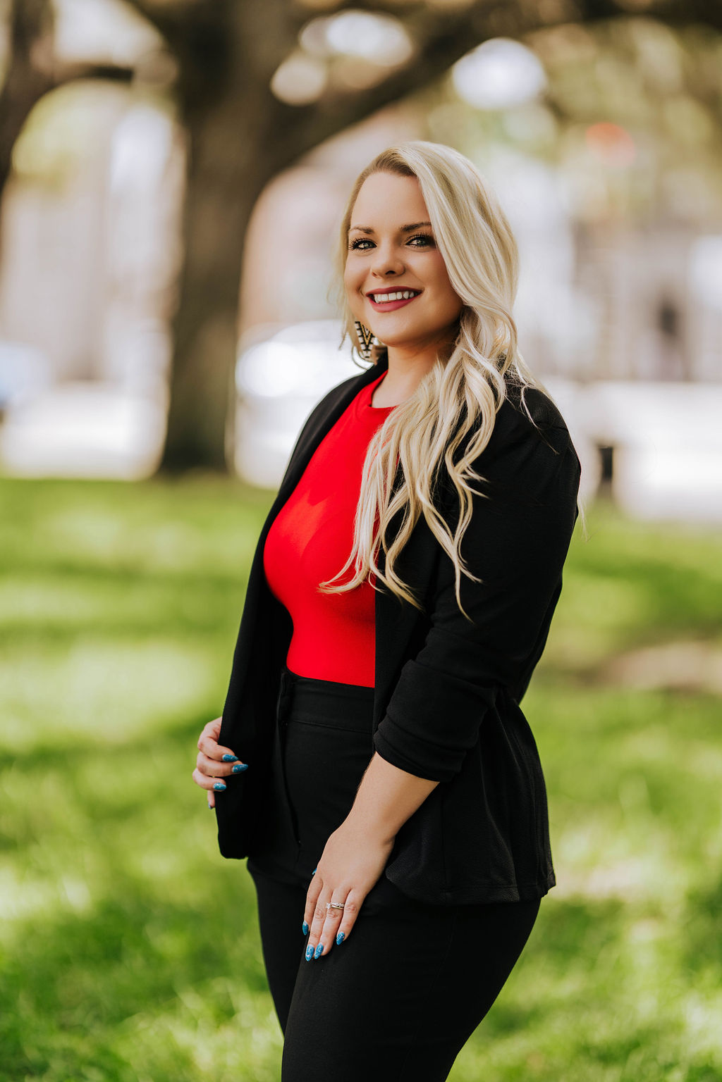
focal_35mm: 105
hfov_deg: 13.0
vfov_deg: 19.5
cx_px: 361
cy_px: 541
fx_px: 3159
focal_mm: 105
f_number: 1.4
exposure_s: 1/1000
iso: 50
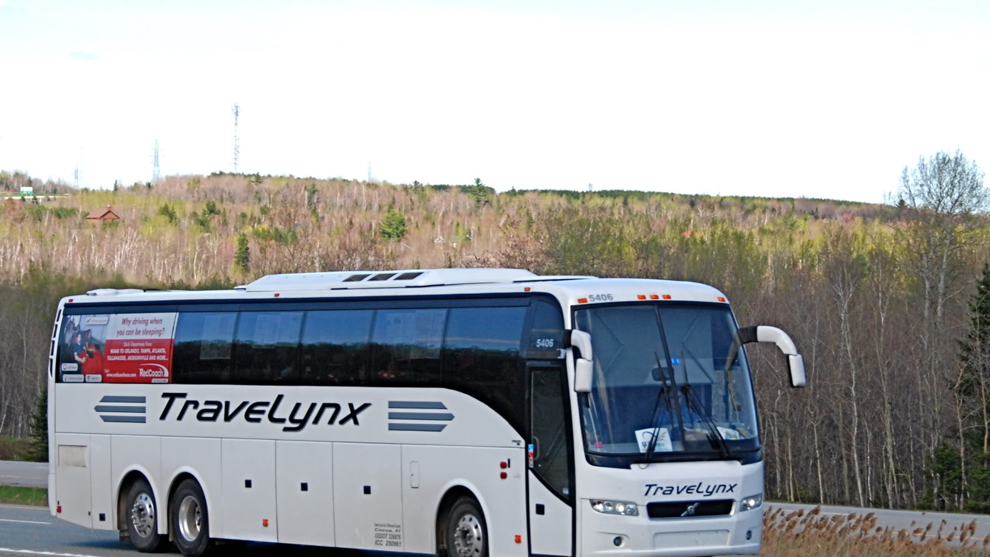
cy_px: 332
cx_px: 490
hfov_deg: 23.9
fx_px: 2336
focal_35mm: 89
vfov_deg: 13.6
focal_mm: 56
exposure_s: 1/800
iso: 400
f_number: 7.1
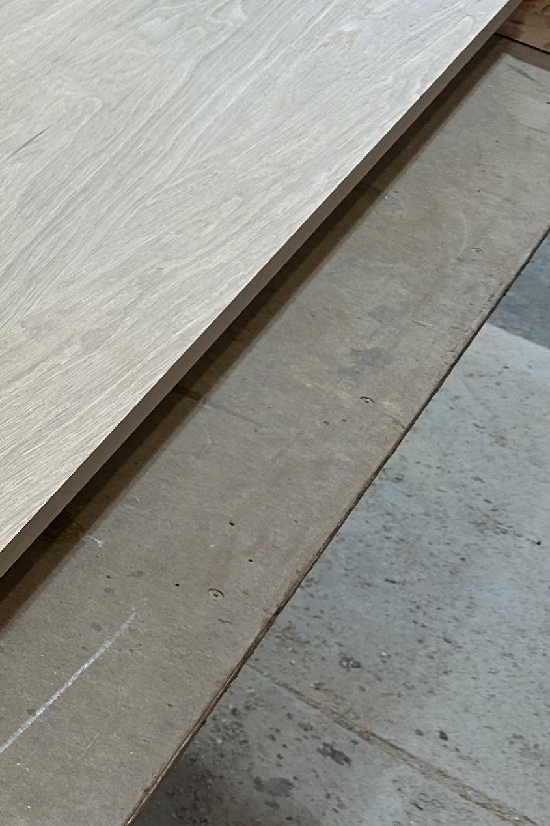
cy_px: 417
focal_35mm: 86
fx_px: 1971
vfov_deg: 23.6
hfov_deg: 13.0
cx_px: -663
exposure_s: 1/120
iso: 50
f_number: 1.5
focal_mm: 5.7
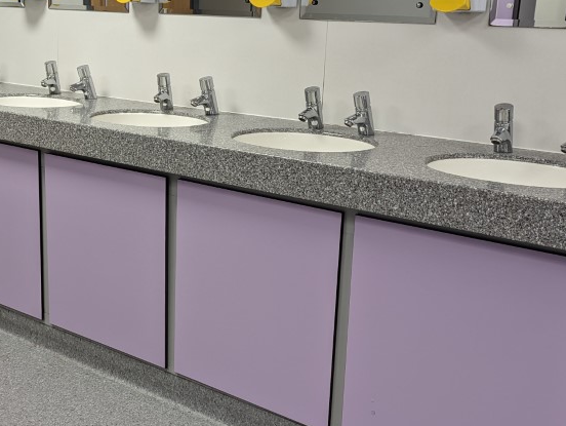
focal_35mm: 52
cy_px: 207
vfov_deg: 28.1
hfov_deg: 36.2
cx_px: 164
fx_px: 851
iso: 75
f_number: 1.85
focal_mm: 6.81
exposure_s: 1/33.3
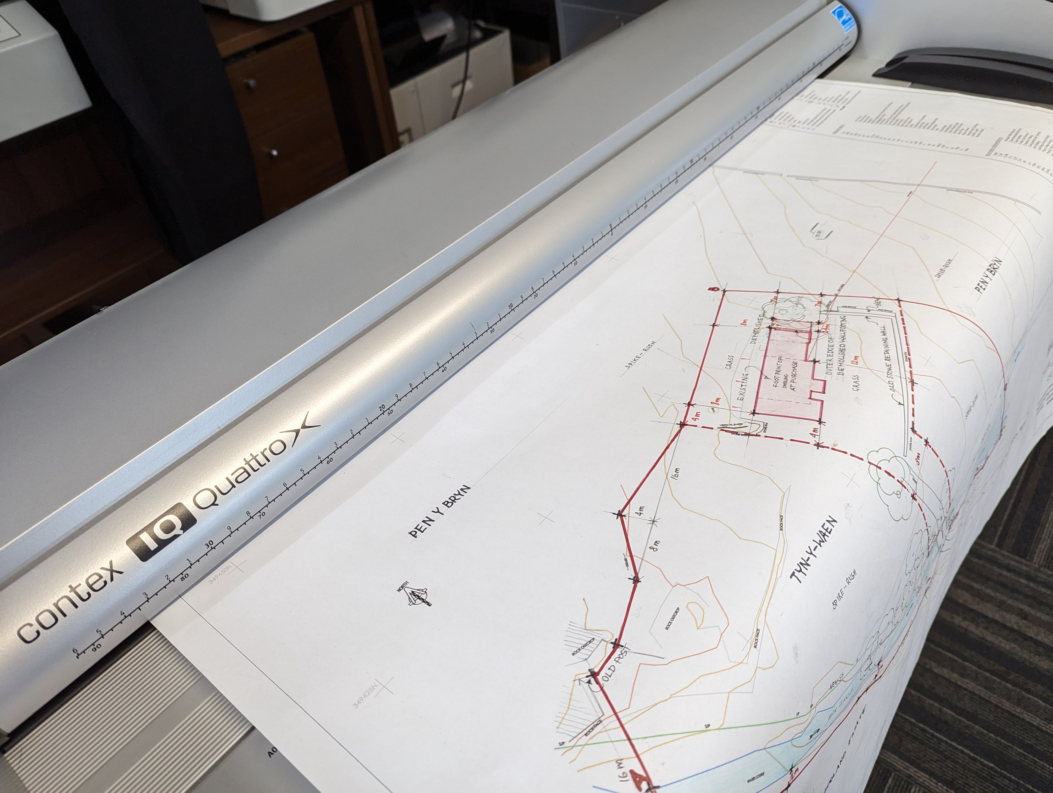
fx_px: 731
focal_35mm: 24
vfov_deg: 56.9
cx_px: 526
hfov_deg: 71.5
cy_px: 396
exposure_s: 1/50
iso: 164
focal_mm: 6.81
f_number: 1.85
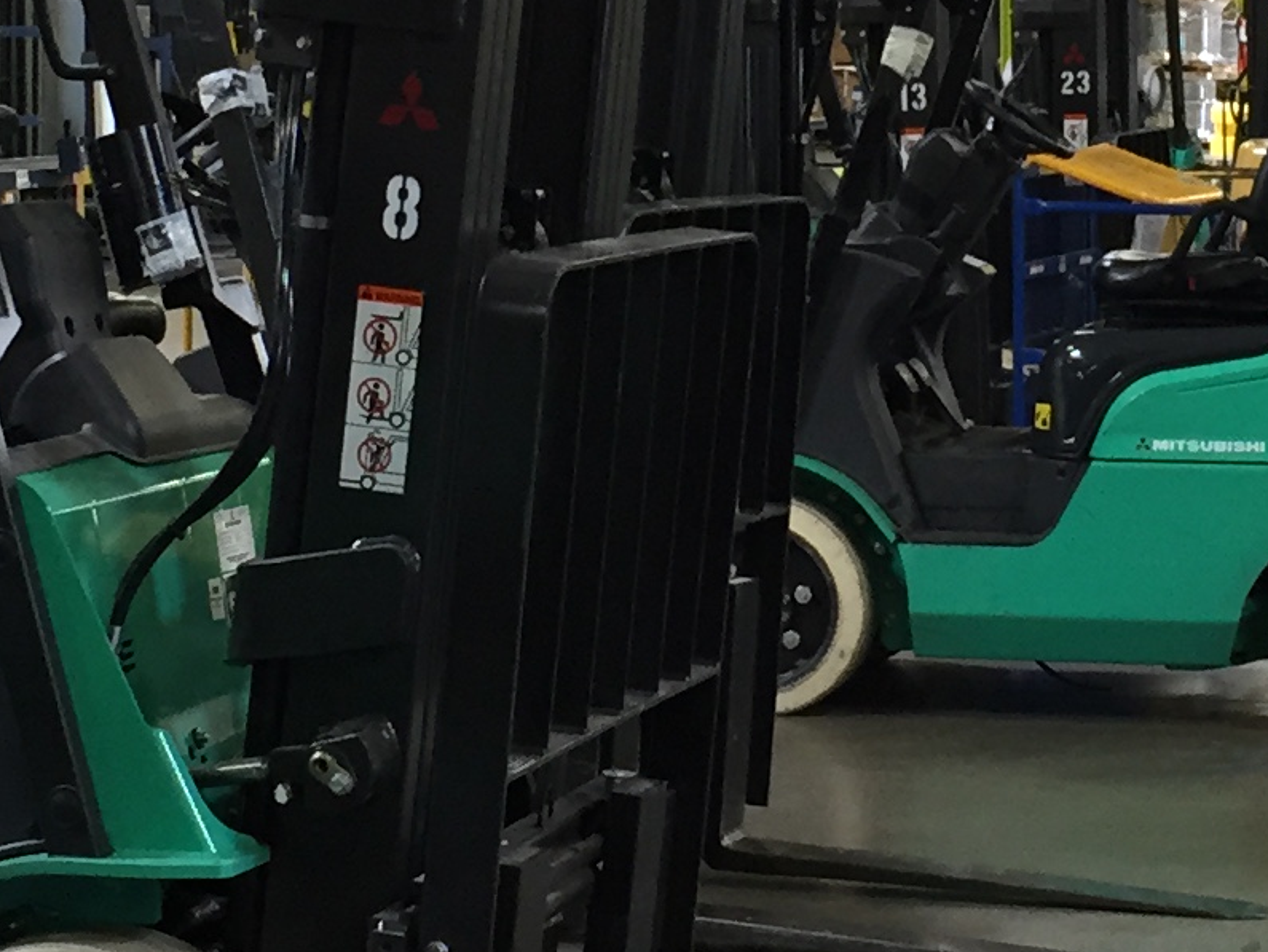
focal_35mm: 119
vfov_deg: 12.4
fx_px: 4361
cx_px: 957
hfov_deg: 16.5
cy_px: 64
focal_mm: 4.15
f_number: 2.2
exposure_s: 1/30
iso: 80
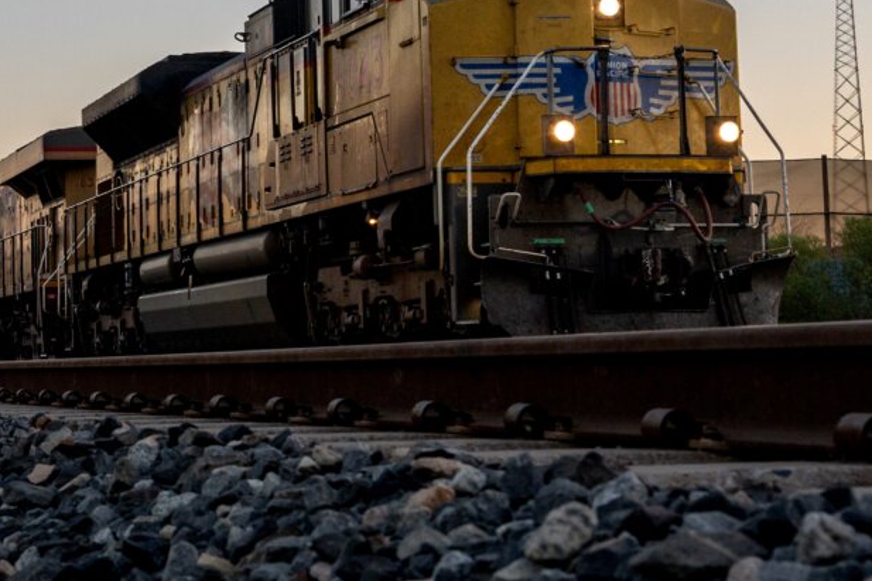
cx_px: 136
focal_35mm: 63
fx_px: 1526
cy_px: 287
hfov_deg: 30.8
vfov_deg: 21.6
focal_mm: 24
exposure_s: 1/160
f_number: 5
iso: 100
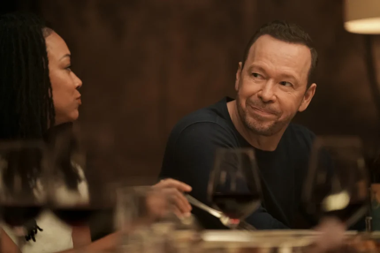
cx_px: 190
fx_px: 1646
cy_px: 126
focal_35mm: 156
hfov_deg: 13.2
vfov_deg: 8.8
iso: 4000
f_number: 2.8
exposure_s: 1/80
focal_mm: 156
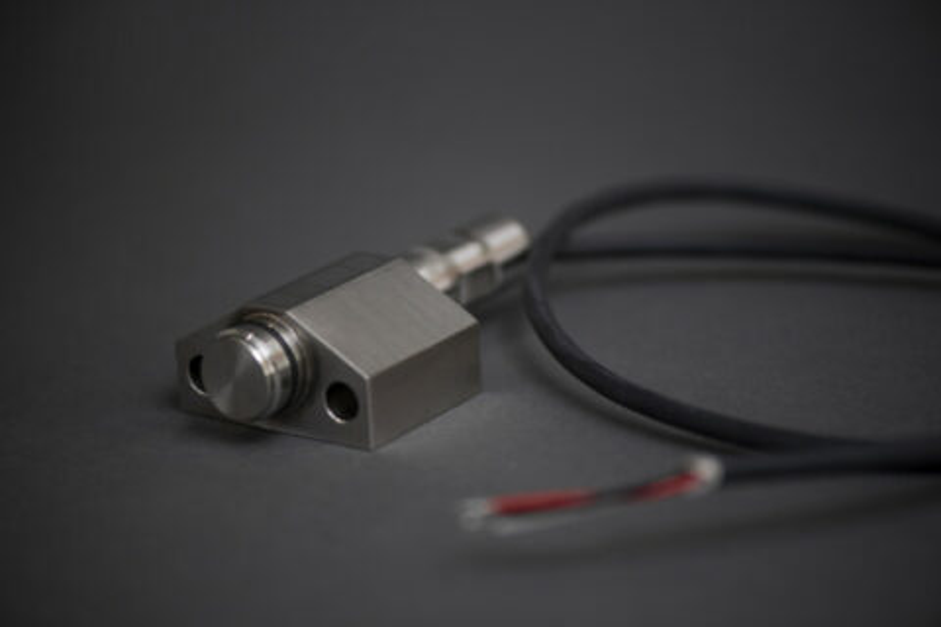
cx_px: 470
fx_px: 2744
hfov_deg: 19.5
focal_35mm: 105
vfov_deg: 13.0
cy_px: 314
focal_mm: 105
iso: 64
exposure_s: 1/60
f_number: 3
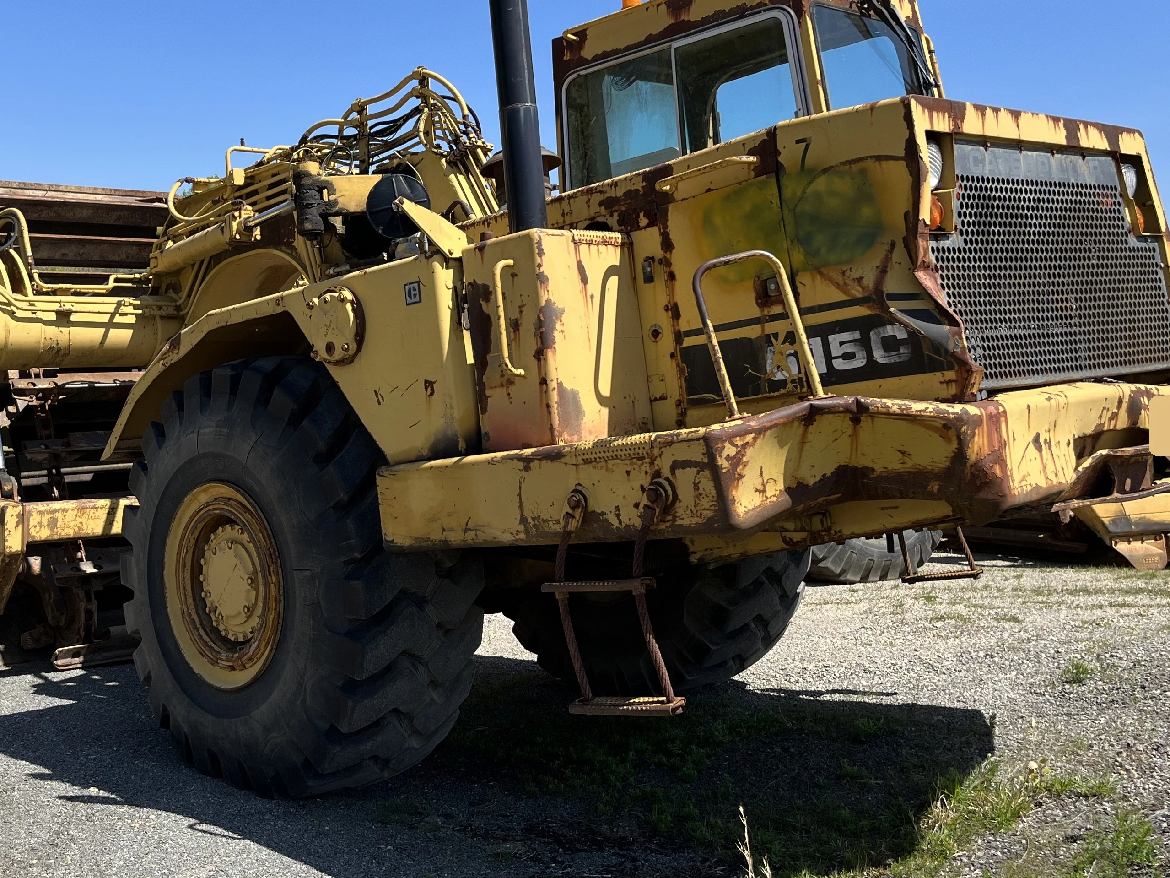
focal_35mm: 41
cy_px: 289
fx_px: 1386
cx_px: 422
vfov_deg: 34.8
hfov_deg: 45.3
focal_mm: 5.1
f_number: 1.6
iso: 50
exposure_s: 1/2513
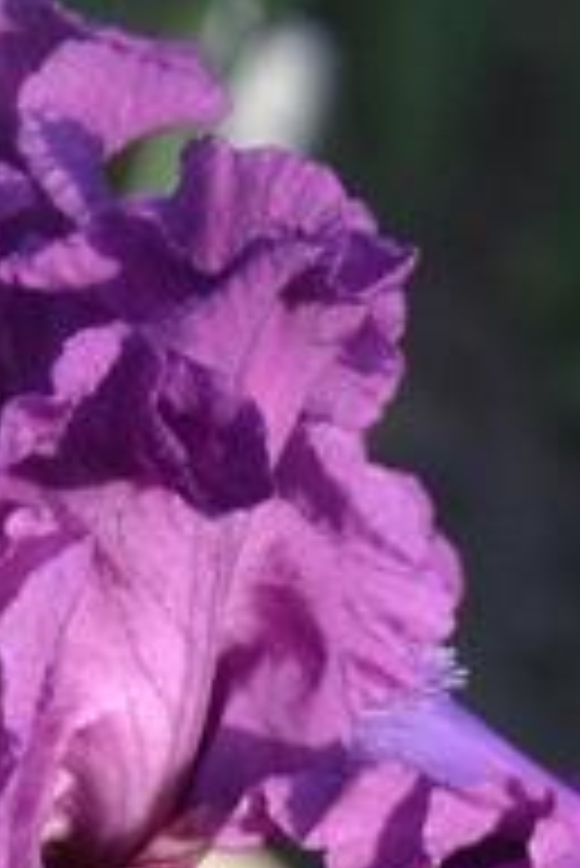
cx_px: 115
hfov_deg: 3.4
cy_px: 1956
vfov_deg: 5.0
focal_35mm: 404
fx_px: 9745
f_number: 5
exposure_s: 1/1250
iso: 800
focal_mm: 52
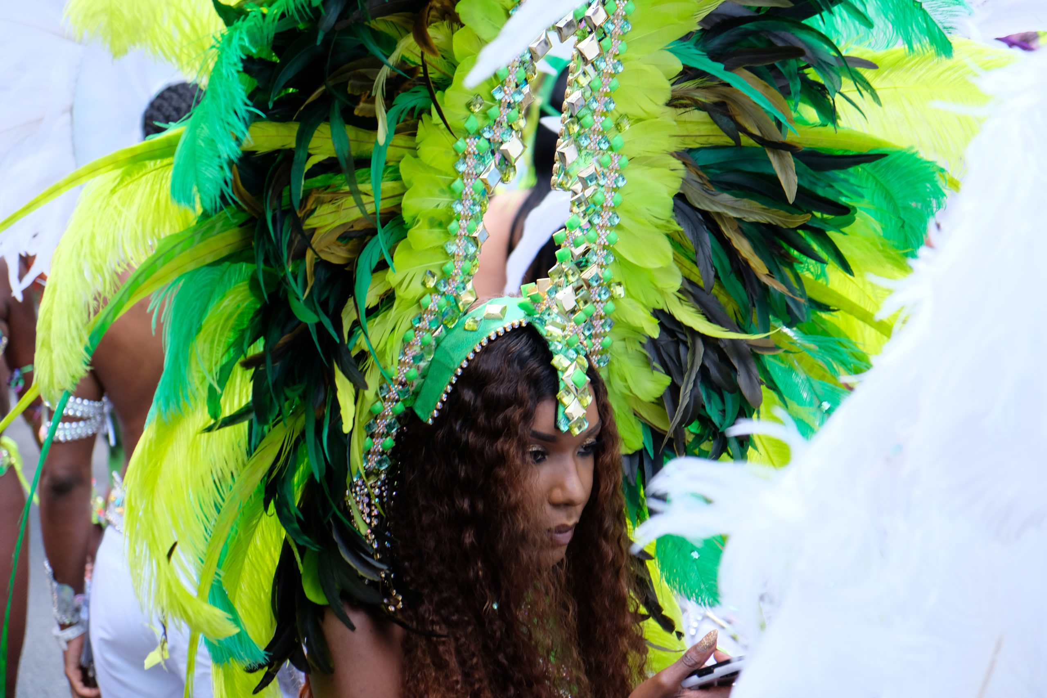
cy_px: 349
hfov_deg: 26.6
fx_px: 2210
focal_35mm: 76
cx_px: 524
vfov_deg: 17.9
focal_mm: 50.5
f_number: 4
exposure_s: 1/340
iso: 800
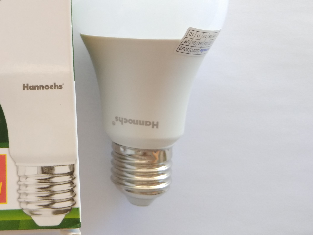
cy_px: 42
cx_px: 39
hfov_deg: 42.5
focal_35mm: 41
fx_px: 371
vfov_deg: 33.9
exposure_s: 1/33
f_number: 2
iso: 200
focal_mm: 3.57
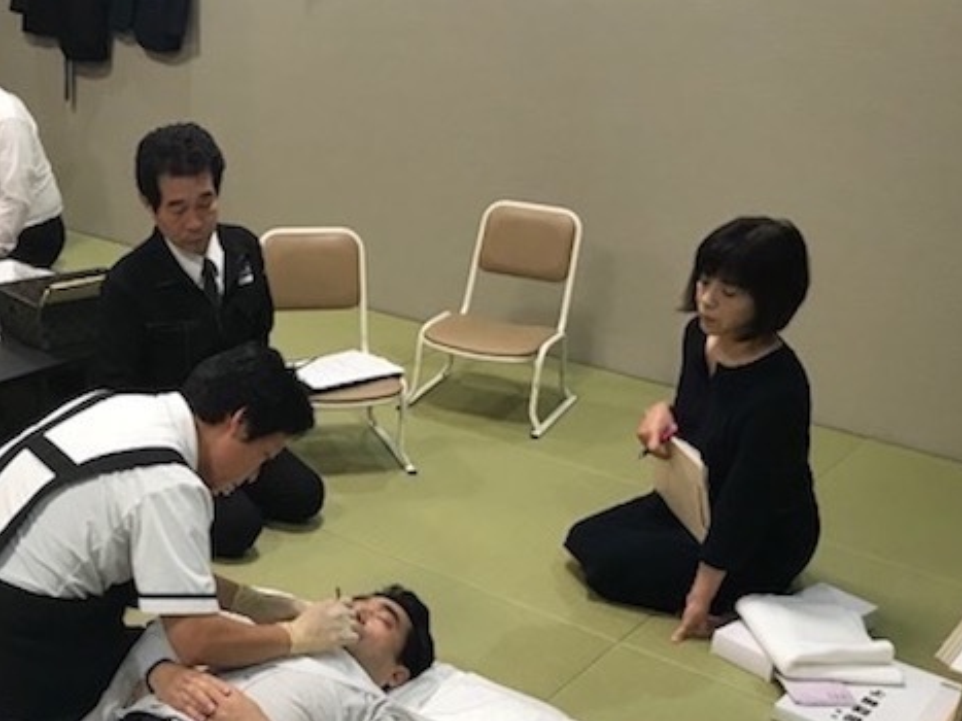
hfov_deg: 38.8
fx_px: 1334
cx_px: 260
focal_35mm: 48
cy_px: 550
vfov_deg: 29.7
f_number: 1.8
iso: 32
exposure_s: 1/30
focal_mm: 3.99
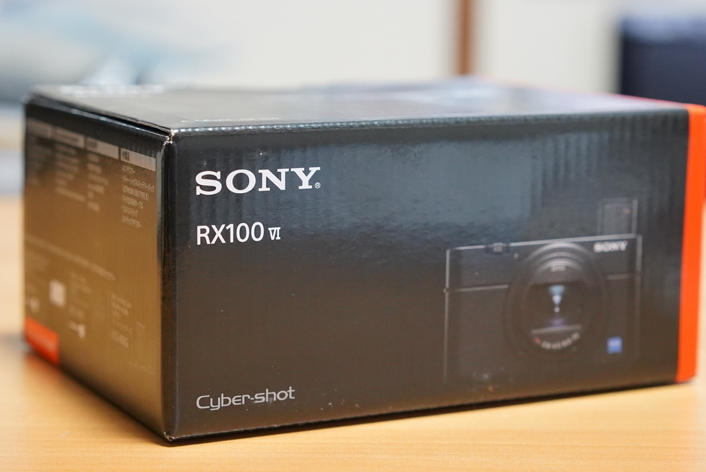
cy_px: 236
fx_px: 1609
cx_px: 353
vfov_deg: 16.7
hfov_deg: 24.7
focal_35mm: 82
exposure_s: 1/80
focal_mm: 55
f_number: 4.5
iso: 4000
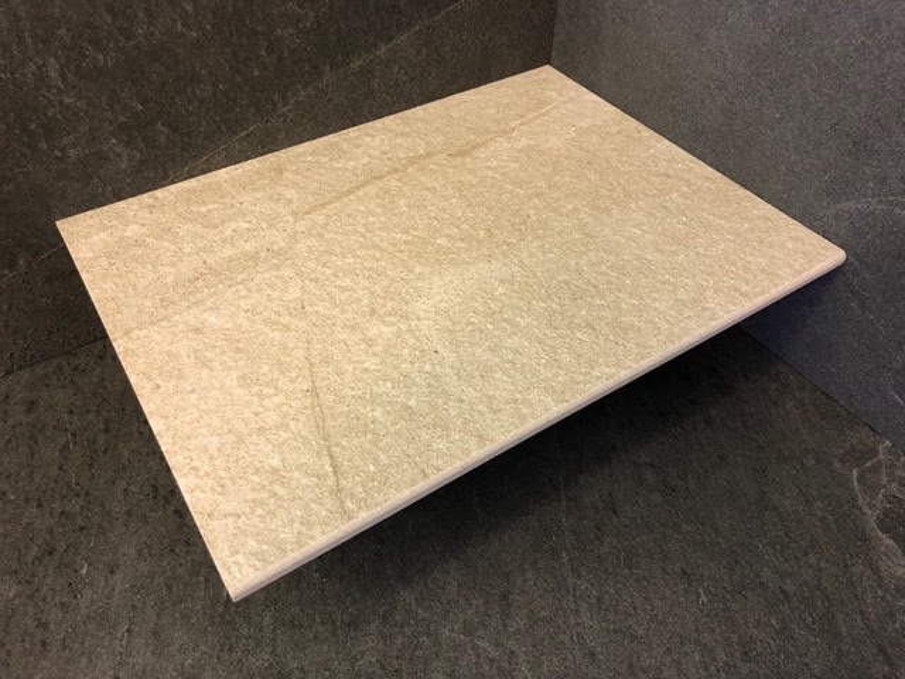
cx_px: 452
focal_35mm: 28
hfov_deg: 63.4
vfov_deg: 49.7
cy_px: 340
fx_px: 732
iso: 100
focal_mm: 4
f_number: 1.8
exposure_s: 1/13
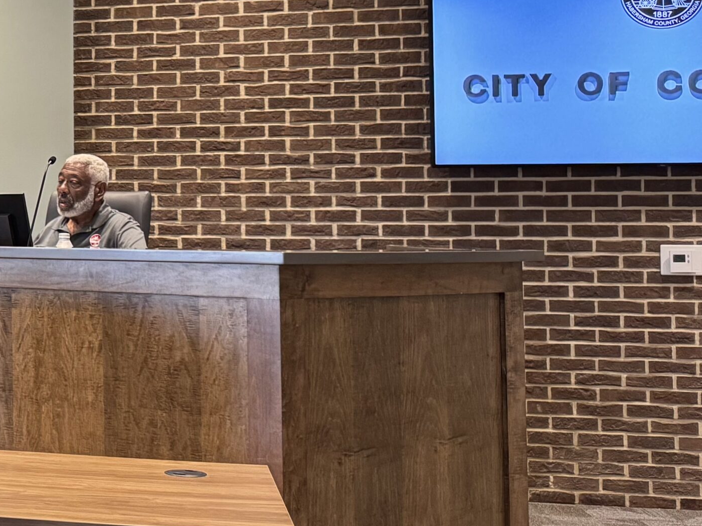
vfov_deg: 22.1
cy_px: 159
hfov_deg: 24.7
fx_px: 1338
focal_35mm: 66
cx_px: -262
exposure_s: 1/60
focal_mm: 6.76
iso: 400
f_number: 1.78
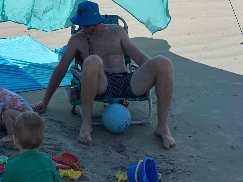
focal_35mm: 63
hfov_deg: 29.8
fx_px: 442
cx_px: 37
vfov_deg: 22.4
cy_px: 2
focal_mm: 5.7
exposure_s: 1/10309
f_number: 1.5
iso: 50
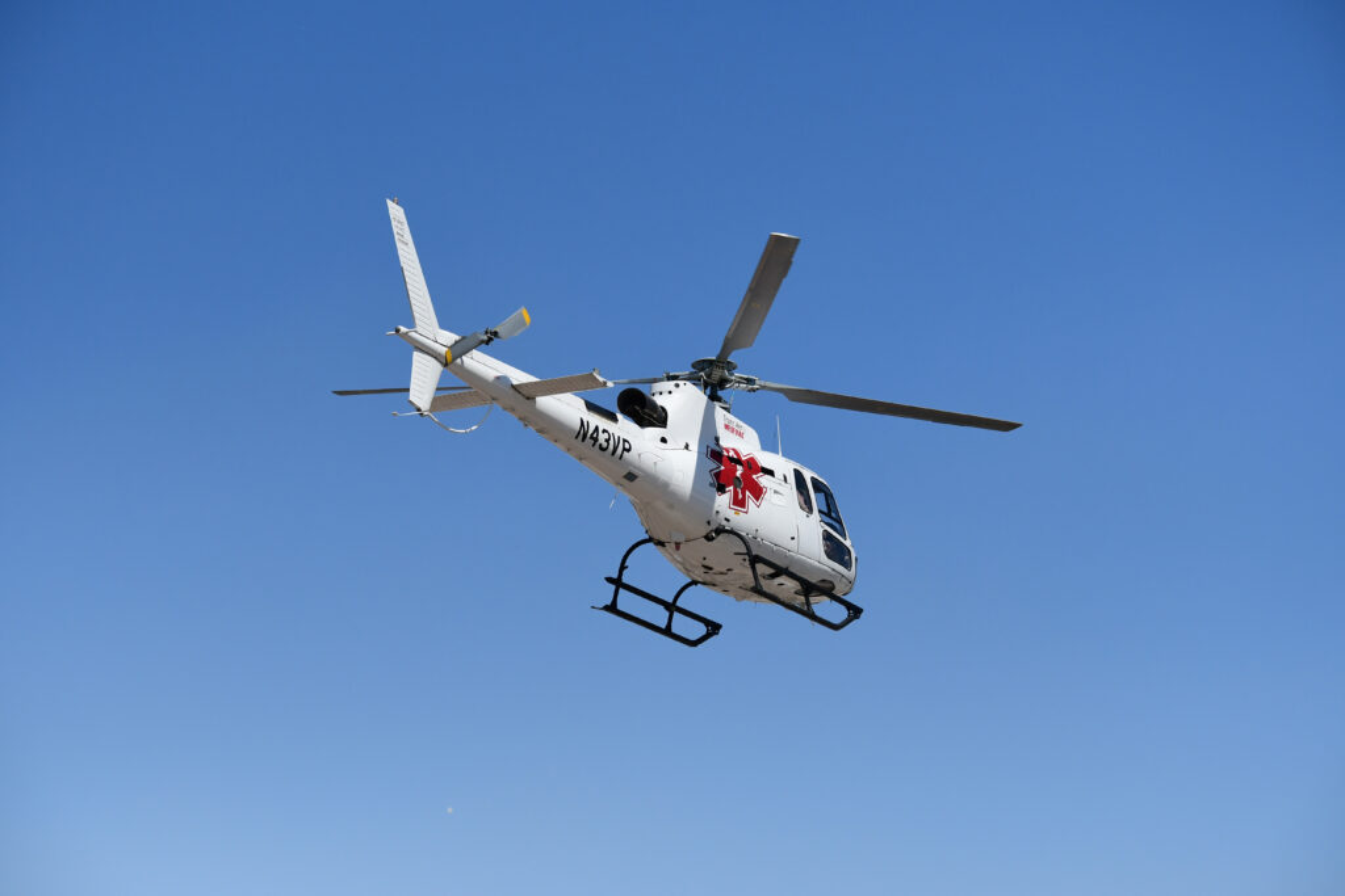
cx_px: 672
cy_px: 448
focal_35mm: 102
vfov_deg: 13.4
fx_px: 3811
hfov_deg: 20.0
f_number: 5.6
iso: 560
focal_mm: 68
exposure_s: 1/8000
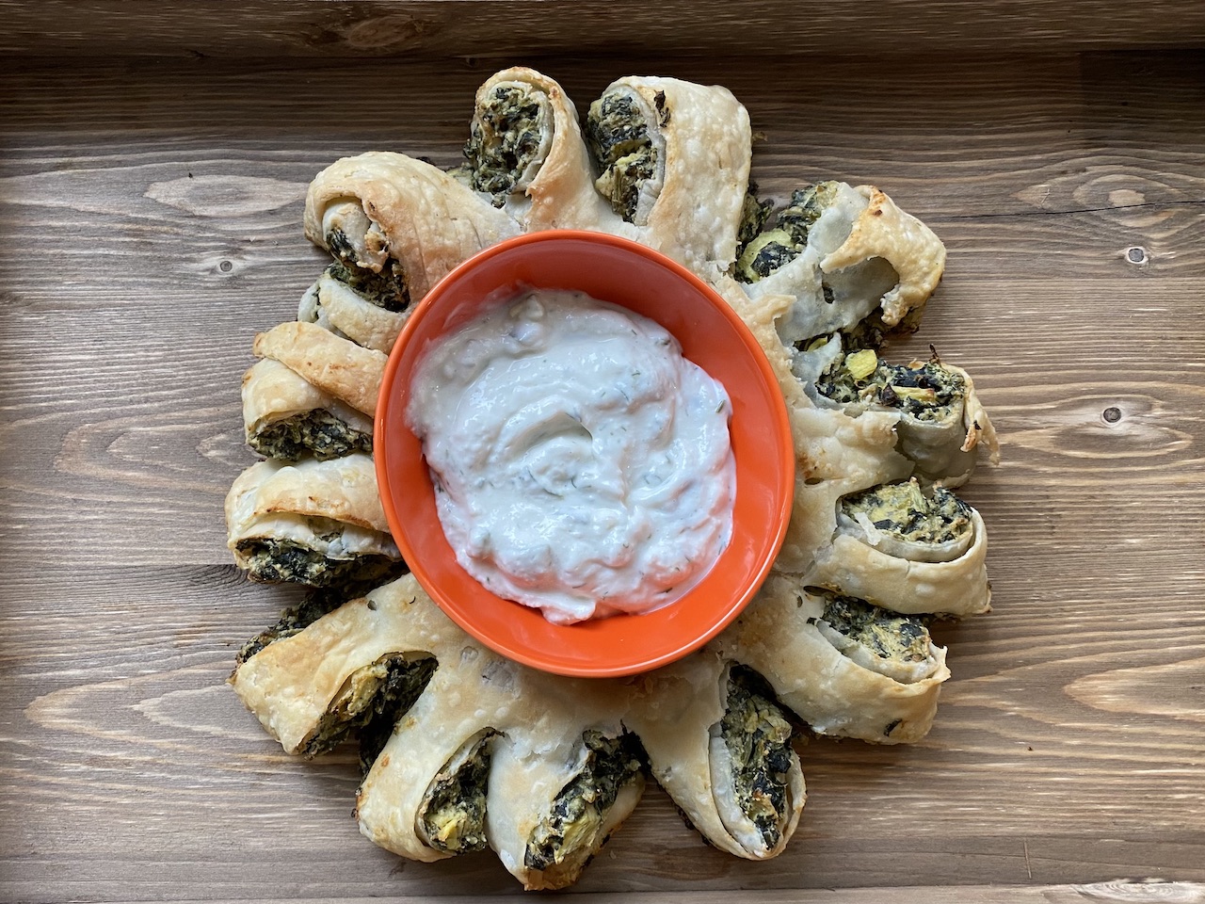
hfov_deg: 67.3
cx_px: 602
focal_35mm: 26
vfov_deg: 53.1
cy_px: 452
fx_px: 905
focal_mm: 4.25
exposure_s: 1/60
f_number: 1.8
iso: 100
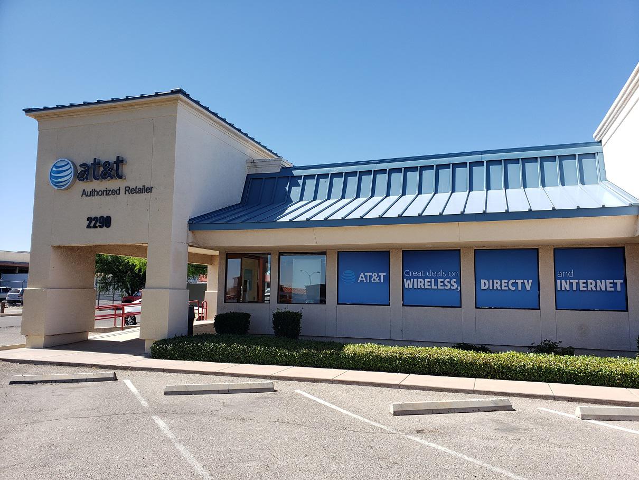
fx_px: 480
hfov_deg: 67.3
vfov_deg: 53.1
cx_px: 320
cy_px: 240
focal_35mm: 26
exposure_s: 1/981
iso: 50
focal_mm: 4.3
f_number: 2.4
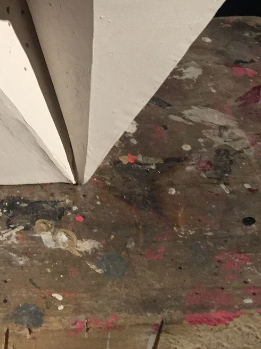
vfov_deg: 25.6
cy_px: -23
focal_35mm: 71
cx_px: -53
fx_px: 714
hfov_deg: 19.5
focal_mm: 4.15
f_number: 2.2
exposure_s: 1/25
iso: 250
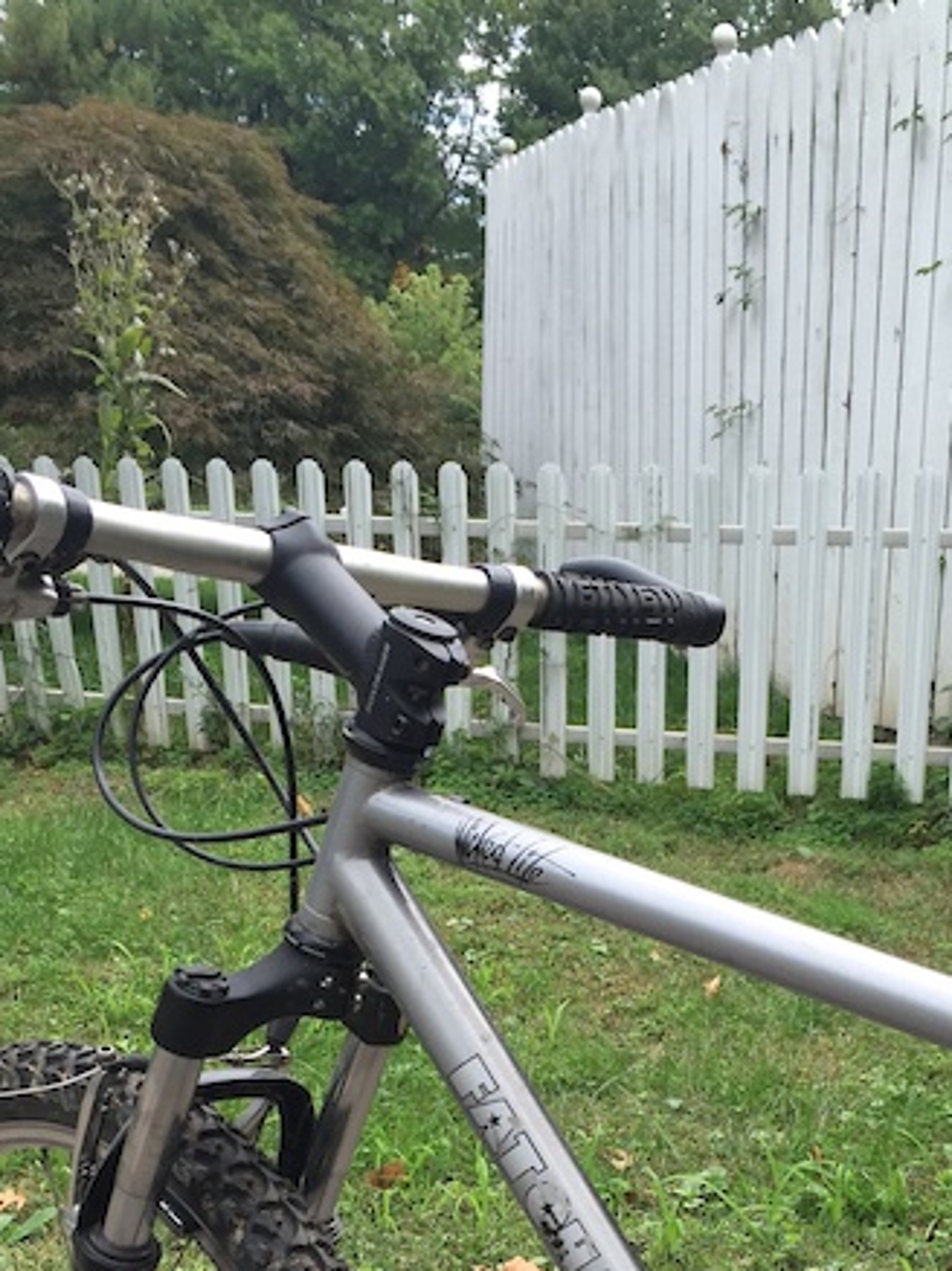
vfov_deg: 34.1
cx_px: 569
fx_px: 1945
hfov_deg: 27.4
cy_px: 1155
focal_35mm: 53
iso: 32
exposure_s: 1/363
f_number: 2.2
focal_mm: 4.15
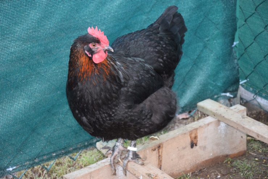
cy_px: 90
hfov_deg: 16.1
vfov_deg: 10.8
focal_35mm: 128
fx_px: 949
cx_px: 134
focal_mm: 85
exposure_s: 1/60
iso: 800
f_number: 5.6
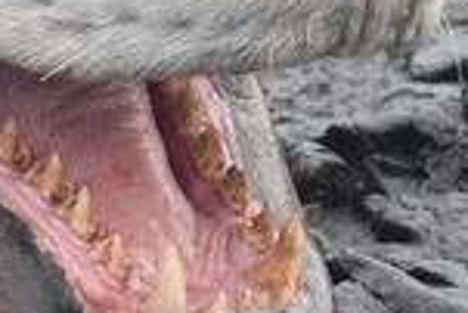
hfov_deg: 5.3
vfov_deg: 3.6
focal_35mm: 383
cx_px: -167
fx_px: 4988
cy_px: -60
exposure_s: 1/250
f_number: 5.6
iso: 3200
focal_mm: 55
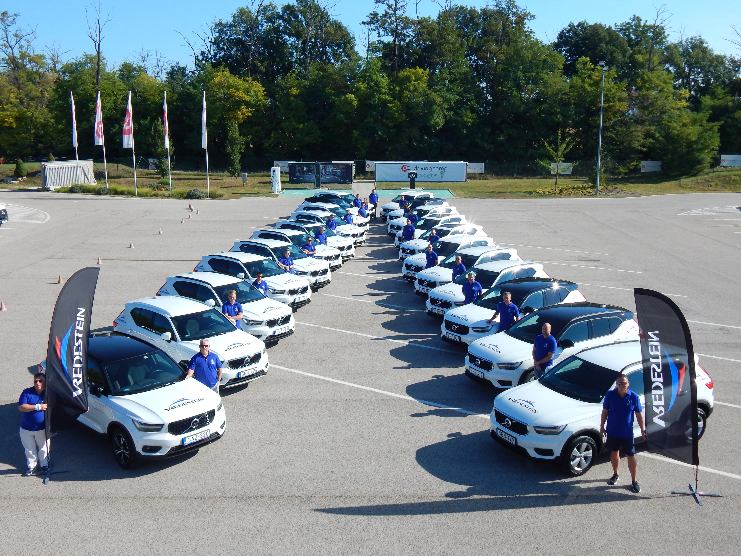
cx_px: 370
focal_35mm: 34
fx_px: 728
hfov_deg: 54.0
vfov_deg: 41.8
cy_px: 278
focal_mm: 6.1
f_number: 3.3
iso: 125
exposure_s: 1/1250
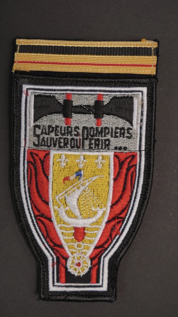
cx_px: 82
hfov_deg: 21.1
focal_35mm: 57
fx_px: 478
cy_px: 158
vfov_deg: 36.6
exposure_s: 1/100
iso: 200
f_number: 3.2
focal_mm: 26
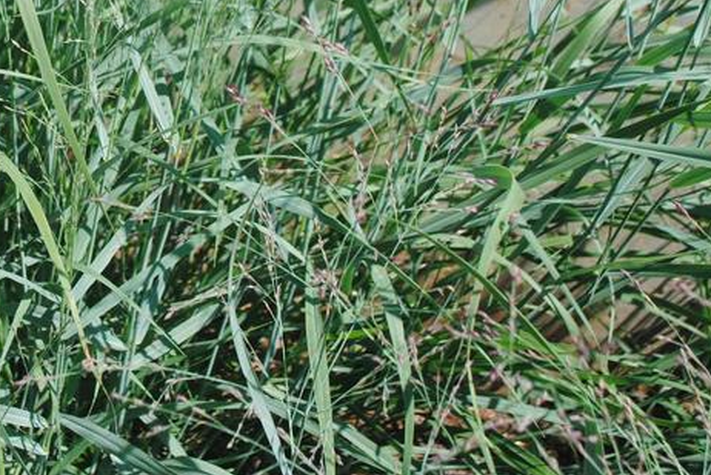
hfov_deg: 25.2
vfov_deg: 17.2
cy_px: 8
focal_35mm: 78
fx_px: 1542
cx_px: 85
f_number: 6.3
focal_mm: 24
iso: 100
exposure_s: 1/160
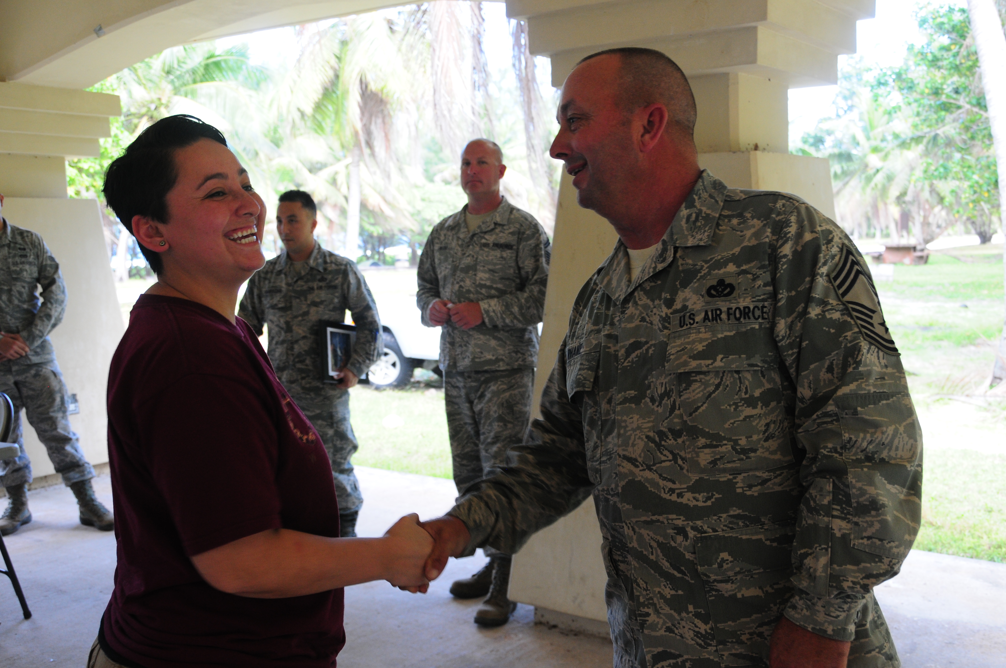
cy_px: 334
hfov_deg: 49.6
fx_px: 1088
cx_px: 503
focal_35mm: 39
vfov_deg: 34.1
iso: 500
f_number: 5.6
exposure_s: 1/80
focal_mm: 26
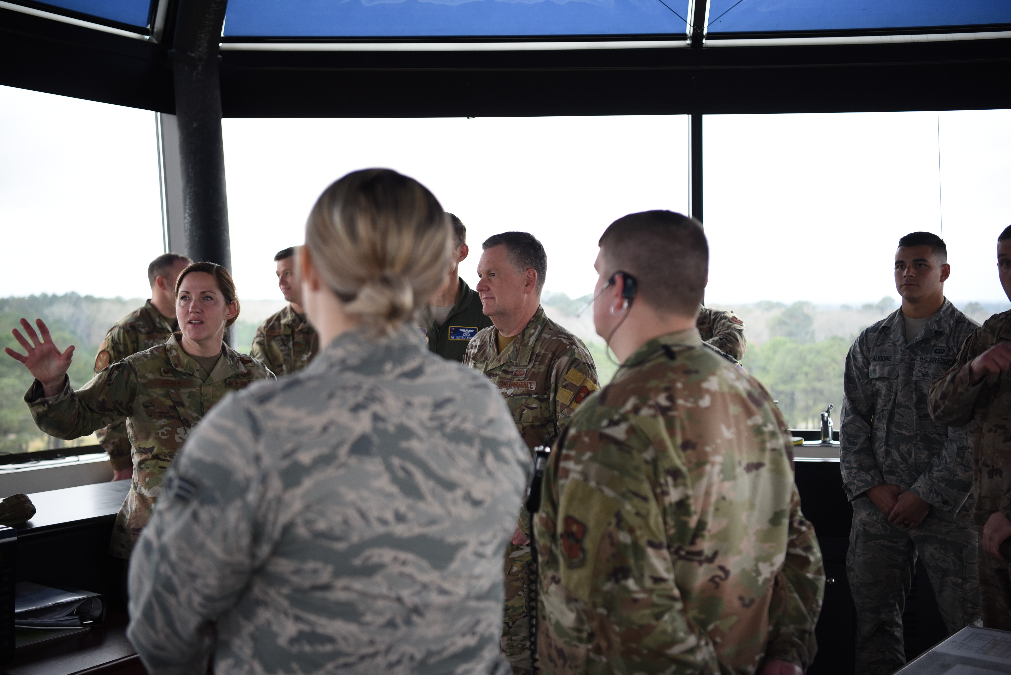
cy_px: 338
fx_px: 1264
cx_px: 506
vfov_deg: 29.9
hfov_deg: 43.6
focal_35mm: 45
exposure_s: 1/250
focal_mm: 45
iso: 1000
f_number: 2.8
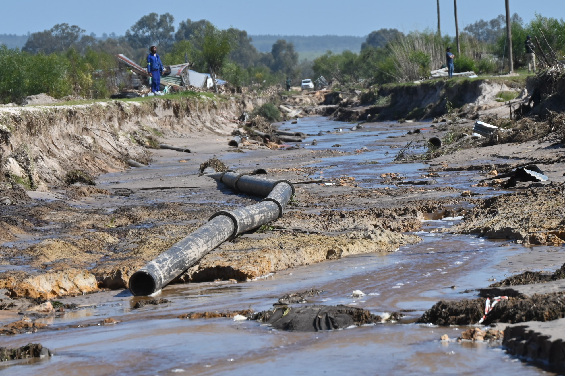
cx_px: 282
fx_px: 3296
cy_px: 188
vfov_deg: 6.5
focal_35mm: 210
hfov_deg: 9.8
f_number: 6.3
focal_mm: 140
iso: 250
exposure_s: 1/1600
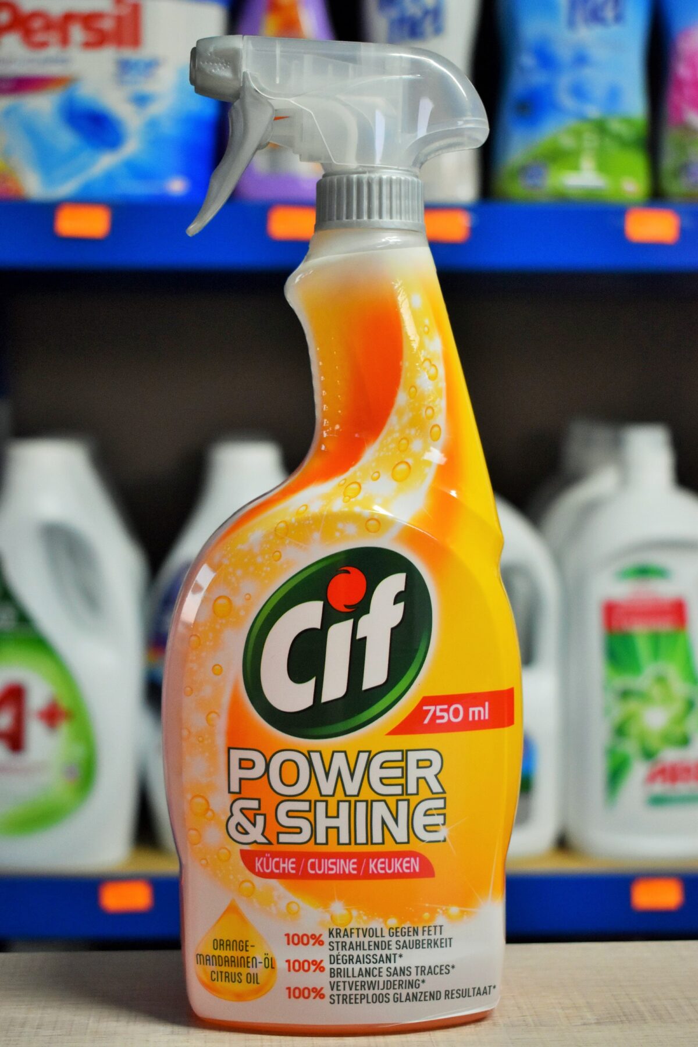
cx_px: 349
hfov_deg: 23.8
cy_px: 524
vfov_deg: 35.1
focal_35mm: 57
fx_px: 1658
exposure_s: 1/125
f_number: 4.8
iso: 1800
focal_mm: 38
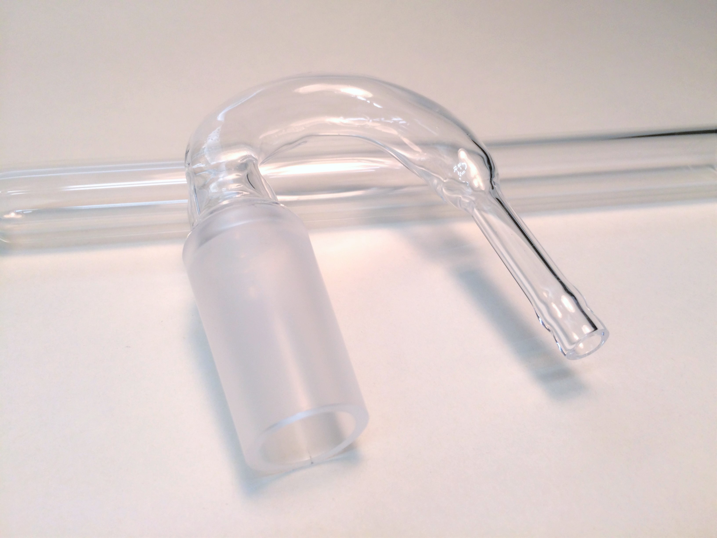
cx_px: 358
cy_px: 269
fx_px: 601
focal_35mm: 29
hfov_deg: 61.7
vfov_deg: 48.2
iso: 50
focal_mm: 4.15
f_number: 2.2
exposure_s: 1/120
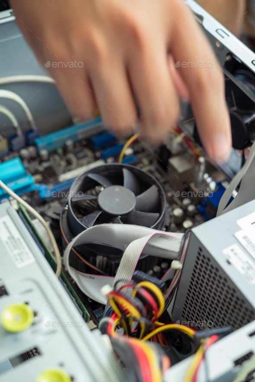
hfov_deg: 27.0
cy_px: 191
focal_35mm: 50
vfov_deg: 39.6
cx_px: 128
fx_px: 531
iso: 160
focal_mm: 50
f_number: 4
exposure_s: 1/60
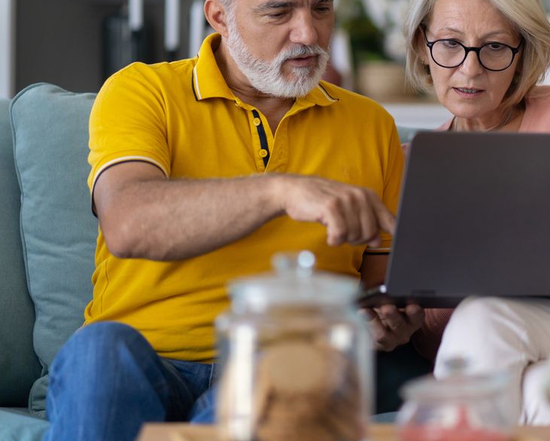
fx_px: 2133
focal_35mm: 131
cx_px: 421
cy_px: 160
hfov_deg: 14.6
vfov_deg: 11.8
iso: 500
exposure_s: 1/400
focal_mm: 85
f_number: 2
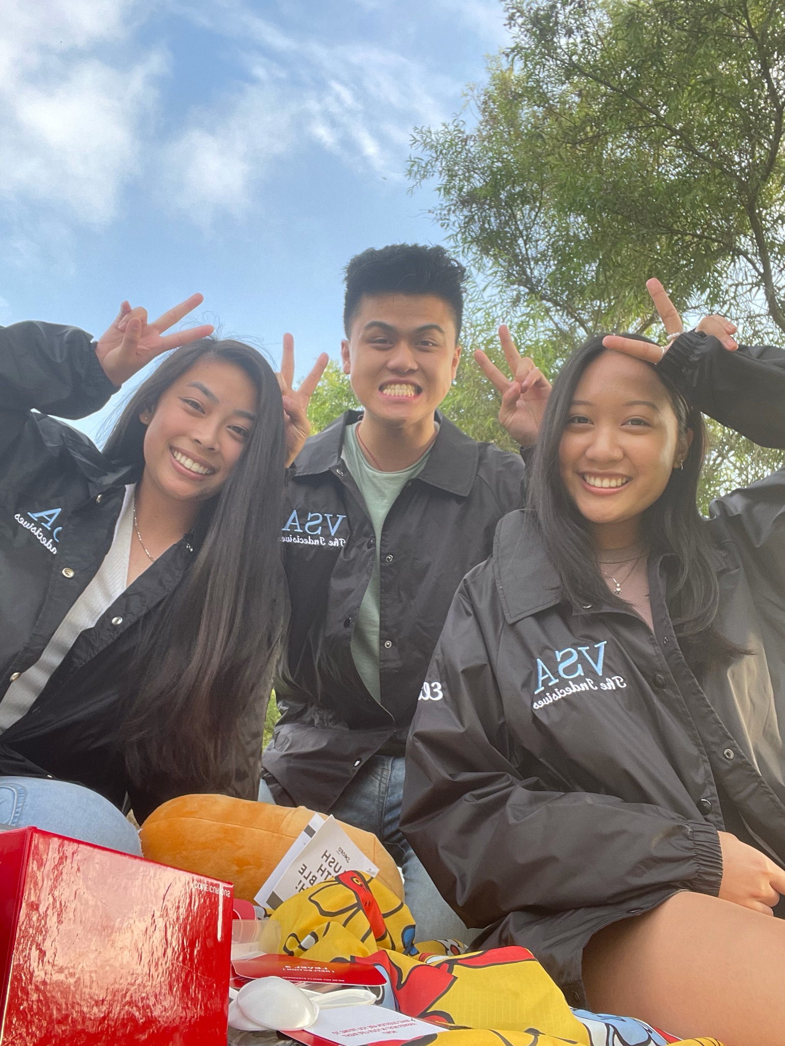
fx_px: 907
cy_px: 523
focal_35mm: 30
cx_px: 392
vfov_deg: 60.0
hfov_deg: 46.8
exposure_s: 1/121
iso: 40
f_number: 2.2
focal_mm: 2.71
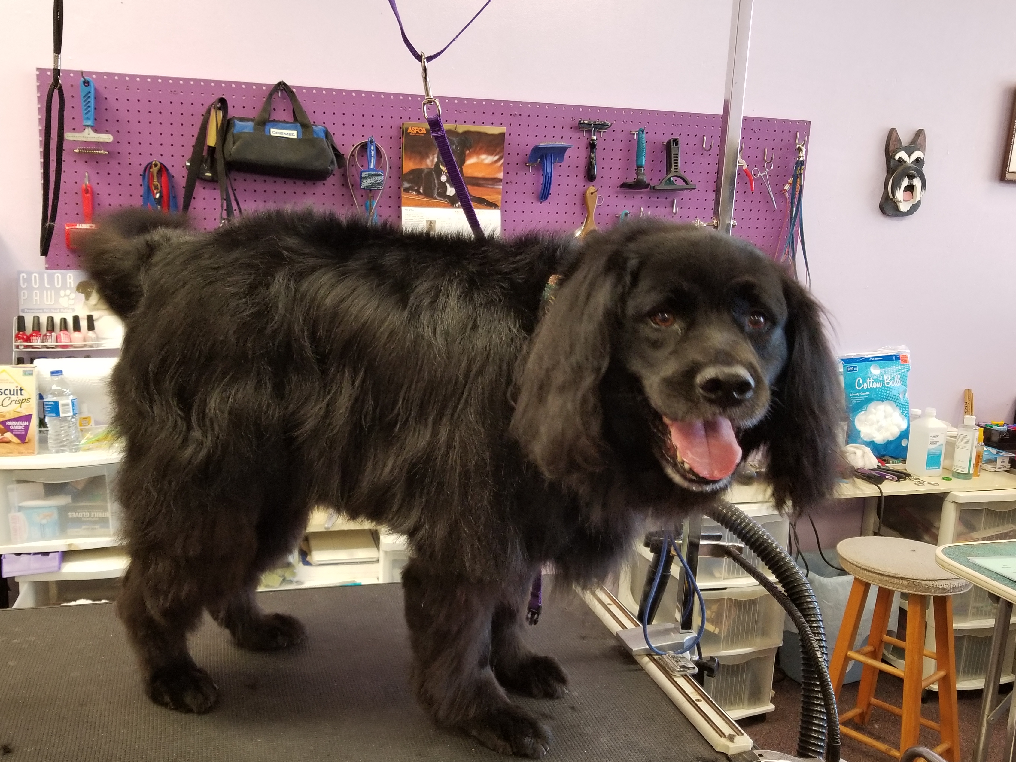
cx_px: 454
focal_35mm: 31
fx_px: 910
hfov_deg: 58.2
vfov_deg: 45.4
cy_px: 400
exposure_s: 1/60
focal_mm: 4.3
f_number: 1.7
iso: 200
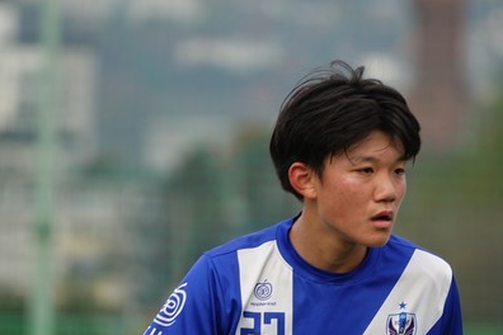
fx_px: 12714
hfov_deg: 2.3
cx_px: 335
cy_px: 225
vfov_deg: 1.5
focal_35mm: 910
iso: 160
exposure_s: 1/250
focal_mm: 220
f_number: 4
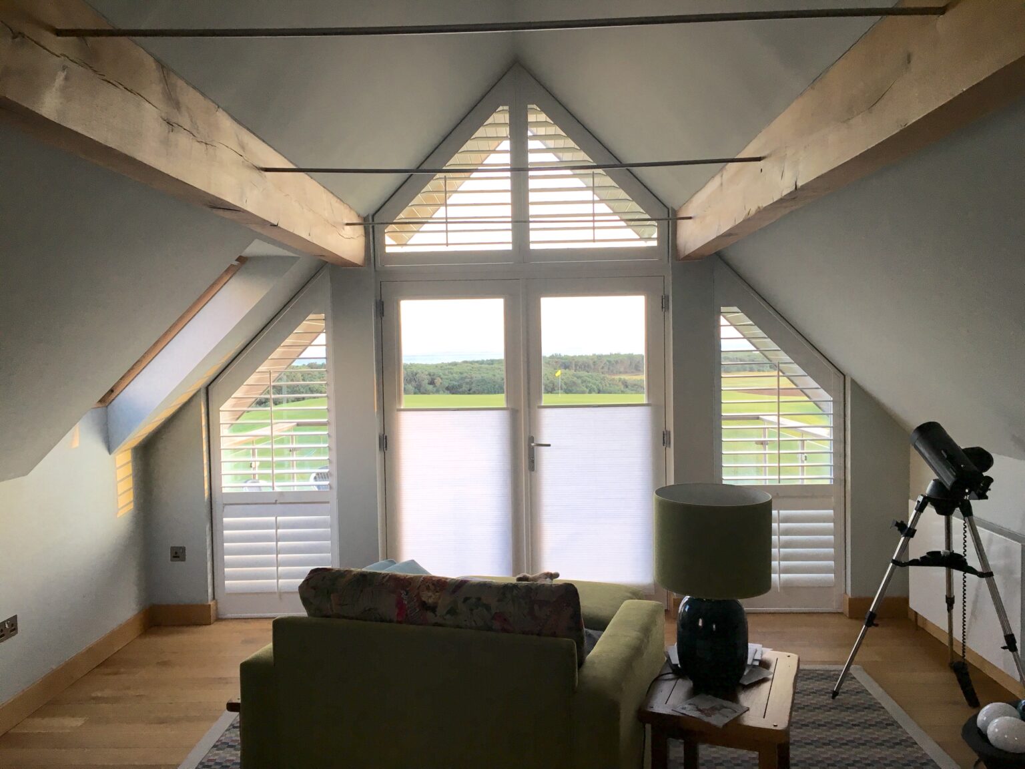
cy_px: 384
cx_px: 512
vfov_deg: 48.2
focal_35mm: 29
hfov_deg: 61.7
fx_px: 859
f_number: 2.2
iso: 25
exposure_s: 1/33
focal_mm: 4.15
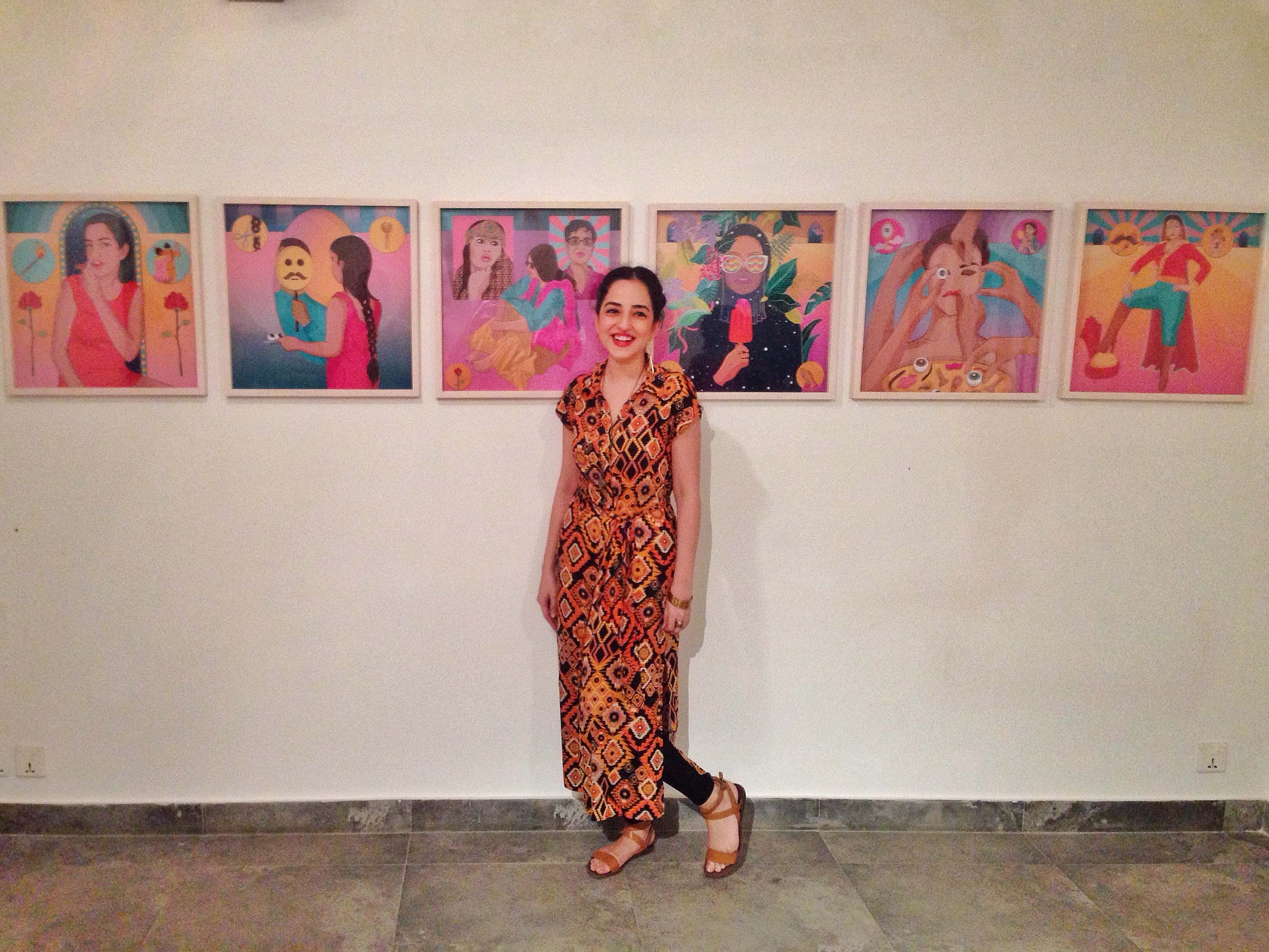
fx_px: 1210
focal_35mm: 33
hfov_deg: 55.4
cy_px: 476
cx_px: 634
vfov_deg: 42.9
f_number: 2.4
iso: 320
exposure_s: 1/20
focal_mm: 4.12
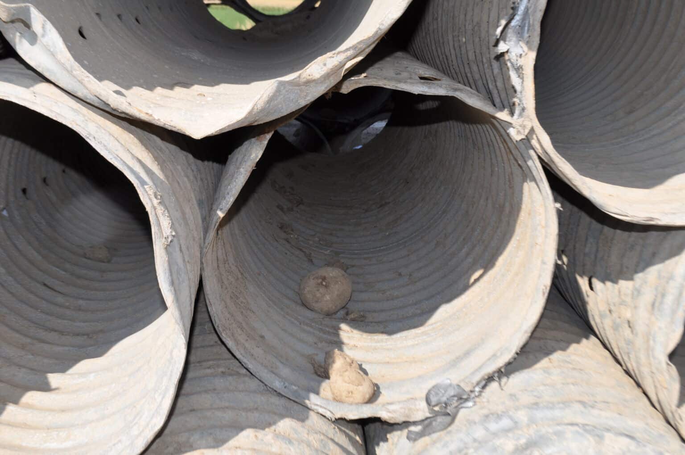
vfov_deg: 25.0
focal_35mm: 54
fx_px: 1026
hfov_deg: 36.9
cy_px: 228
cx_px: 342
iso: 200
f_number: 11
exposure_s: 1/200
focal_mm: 36
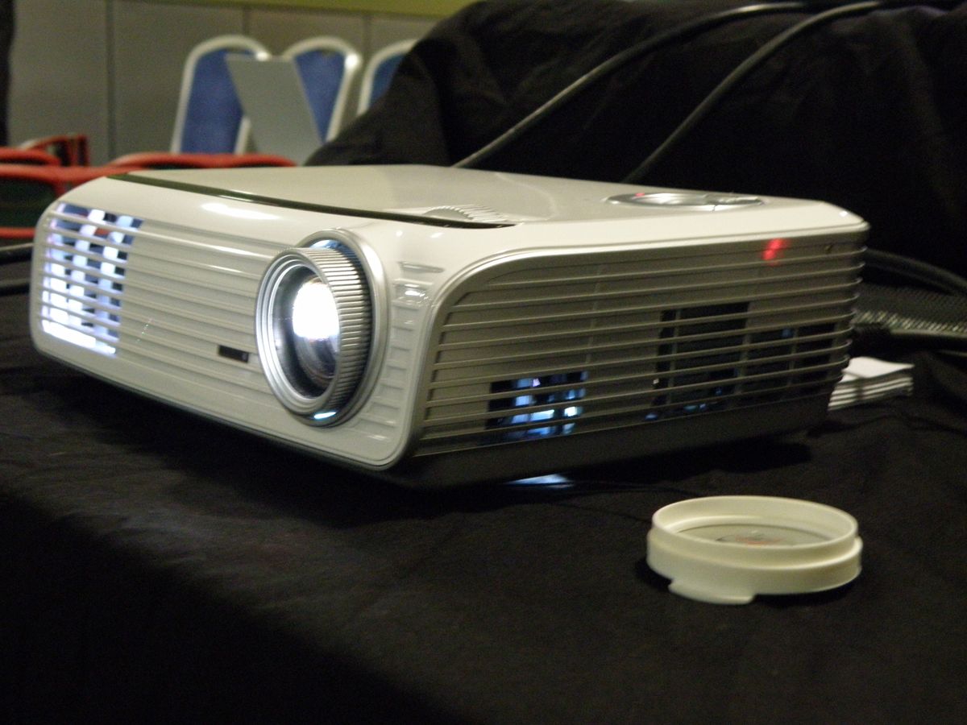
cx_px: 484
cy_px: 362
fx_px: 1592
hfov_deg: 33.8
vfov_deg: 25.7
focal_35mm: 57
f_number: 3.5
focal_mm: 10.25
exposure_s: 1/8
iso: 400
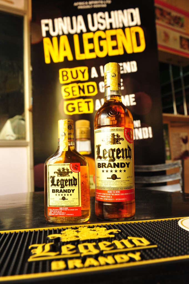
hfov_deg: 46.3
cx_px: 94
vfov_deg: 65.5
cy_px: 142
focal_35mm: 28
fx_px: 221
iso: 1000
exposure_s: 1/30
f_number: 2.8
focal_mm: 28
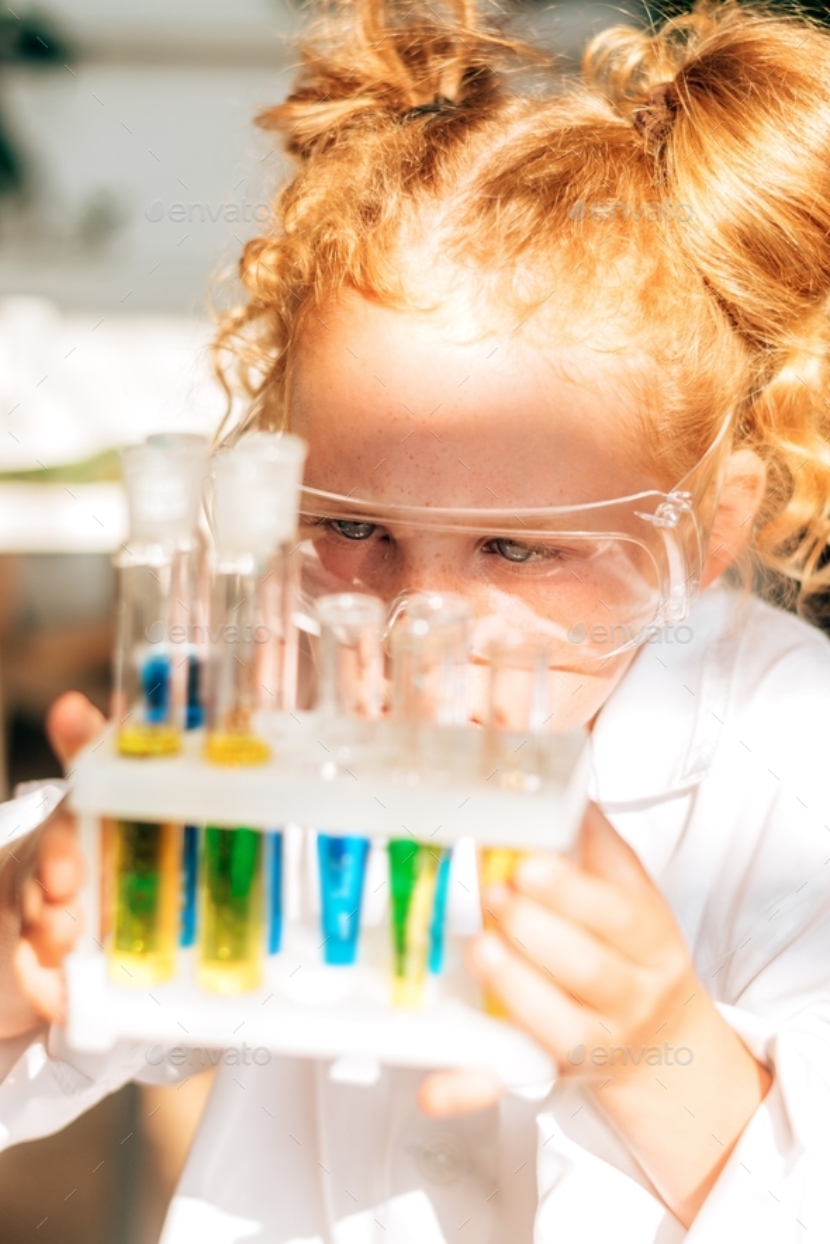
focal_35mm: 75
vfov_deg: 27.0
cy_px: 622
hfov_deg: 18.2
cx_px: 415
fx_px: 2594
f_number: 2.2
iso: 100
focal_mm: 50
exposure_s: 1/1000
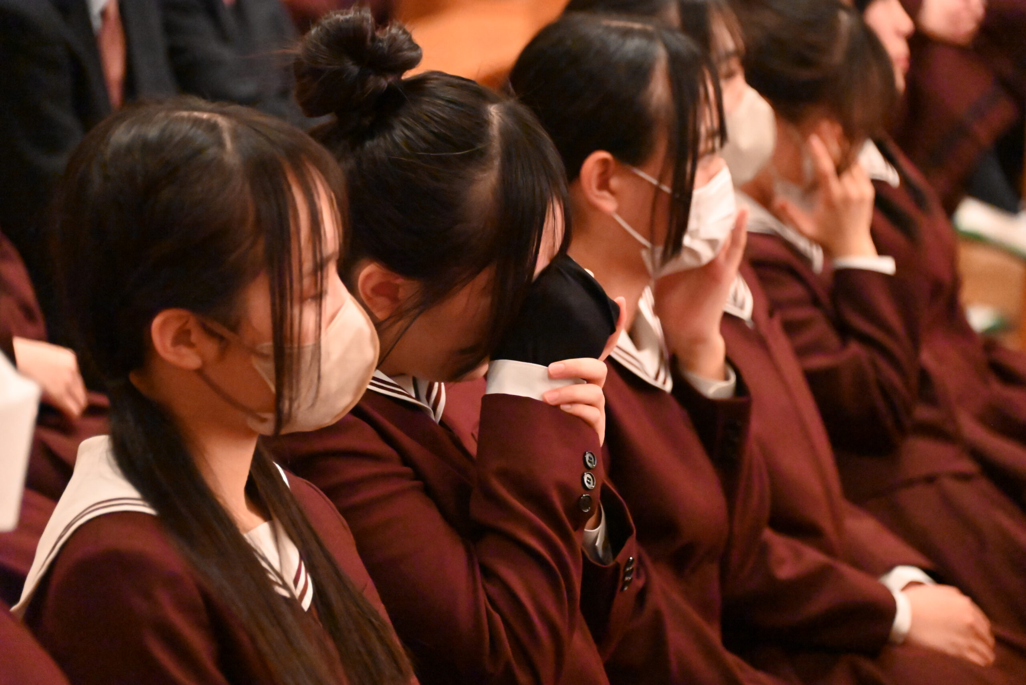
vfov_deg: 7.6
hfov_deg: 11.4
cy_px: 342
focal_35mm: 180
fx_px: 5132
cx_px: 513
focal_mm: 180
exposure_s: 1/125
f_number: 5.6
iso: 25600
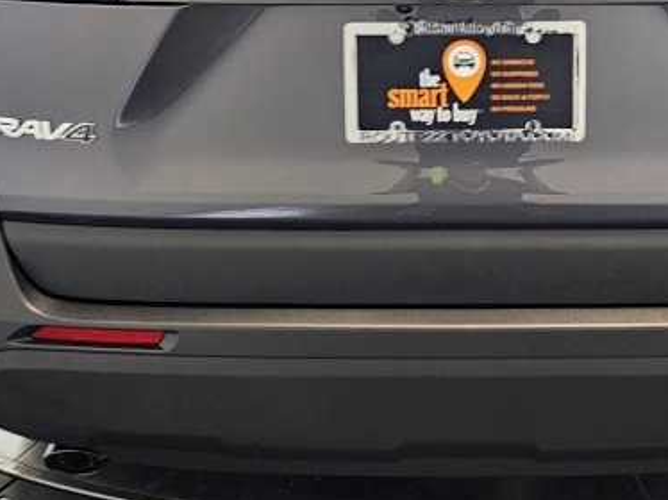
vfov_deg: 22.8
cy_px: 80
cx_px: 450
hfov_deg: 30.5
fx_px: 1215
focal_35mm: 63
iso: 640
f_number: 1.7
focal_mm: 6.3
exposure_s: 1/60
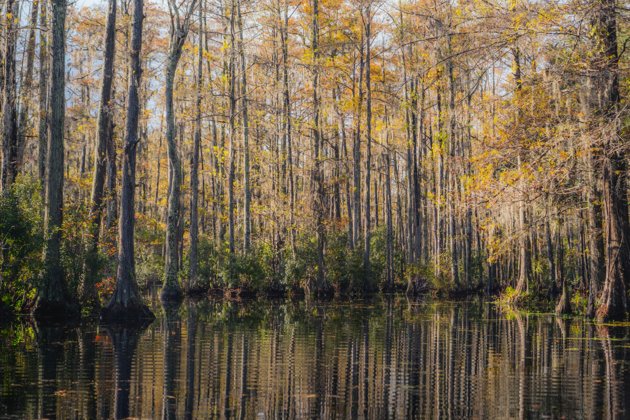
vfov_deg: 23.0
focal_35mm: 59
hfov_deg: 33.9
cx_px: 315
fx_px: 1032
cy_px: 210
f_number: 4
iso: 160
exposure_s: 1/125
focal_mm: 59
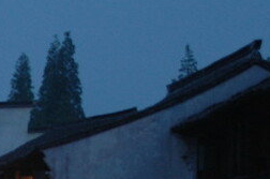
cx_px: -325
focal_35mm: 243
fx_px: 1819
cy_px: 352
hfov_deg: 8.0
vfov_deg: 5.5
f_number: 4.5
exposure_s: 6
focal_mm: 34
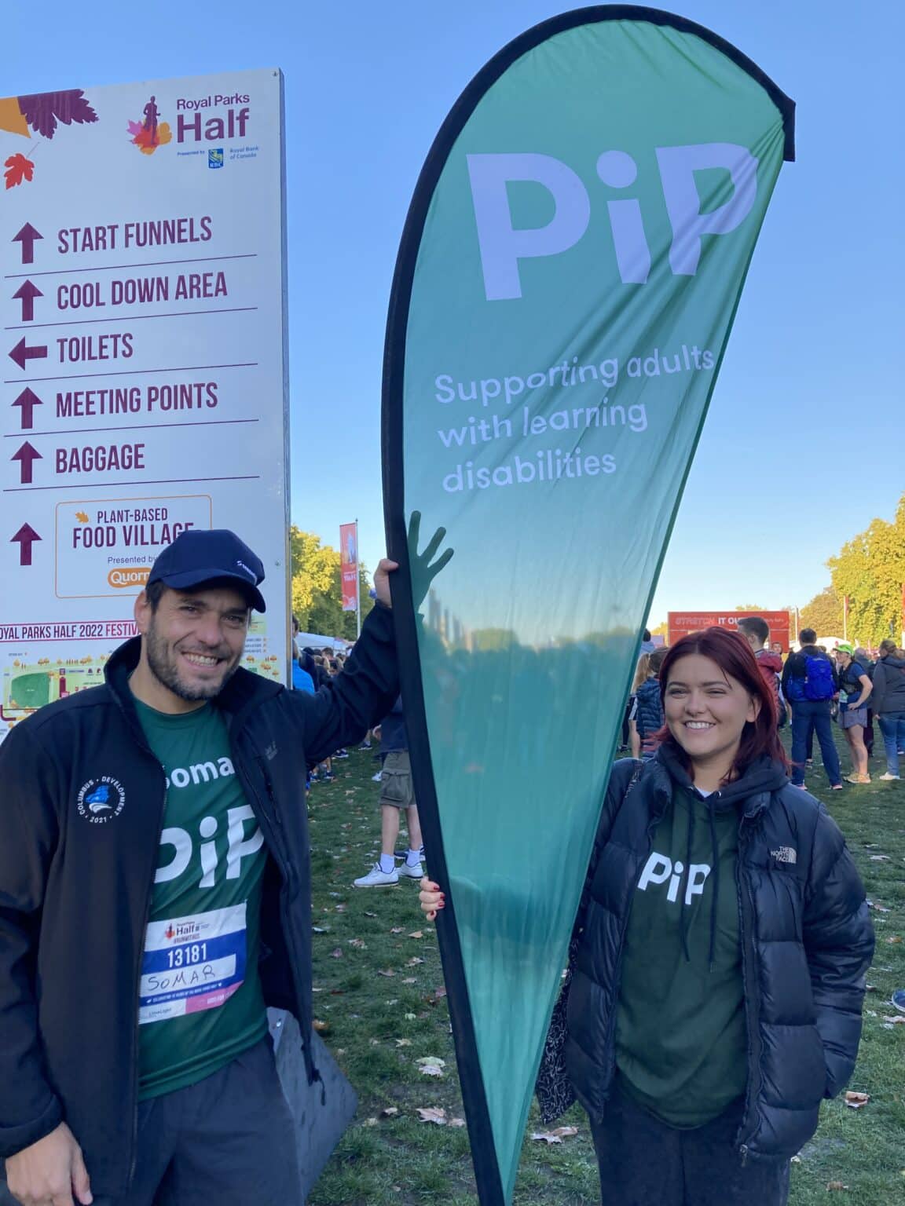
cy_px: 603
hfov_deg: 49.7
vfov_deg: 63.4
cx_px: 452
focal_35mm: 28
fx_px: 976
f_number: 1.8
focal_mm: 3.99
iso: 20
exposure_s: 1/268
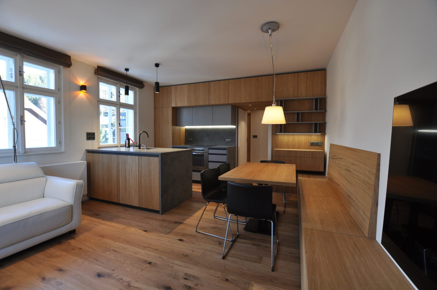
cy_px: 145
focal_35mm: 15
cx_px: 218
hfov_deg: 100.5
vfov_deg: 77.2
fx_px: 182
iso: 400
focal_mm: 10
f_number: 4.5
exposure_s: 1/80
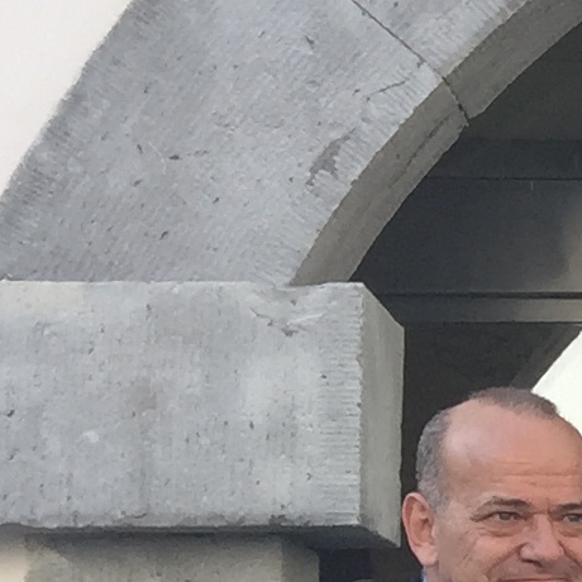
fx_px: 3462
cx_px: 1404
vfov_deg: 9.6
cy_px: 469
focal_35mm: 182
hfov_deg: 8.7
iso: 32
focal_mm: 4.15
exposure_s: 1/324
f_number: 2.2
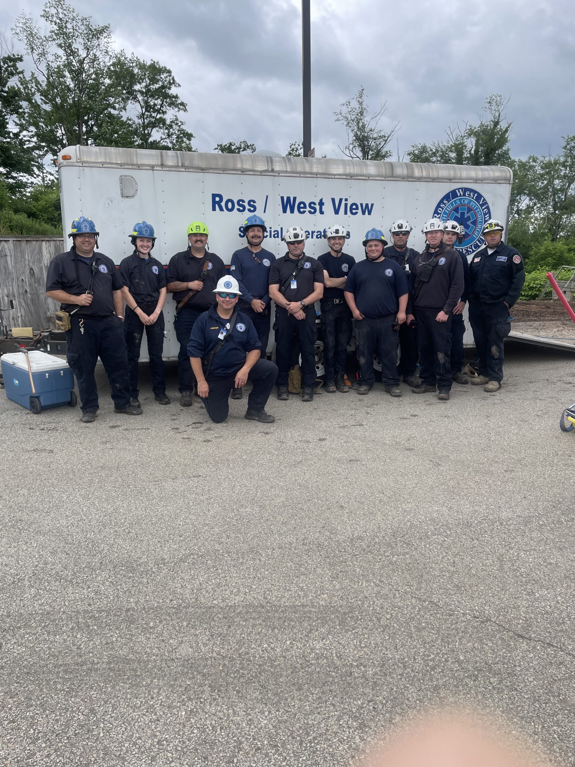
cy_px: 384
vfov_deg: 67.3
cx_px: 288
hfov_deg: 53.1
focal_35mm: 26
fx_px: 576
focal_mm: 4.2
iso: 32
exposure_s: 1/769
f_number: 1.6
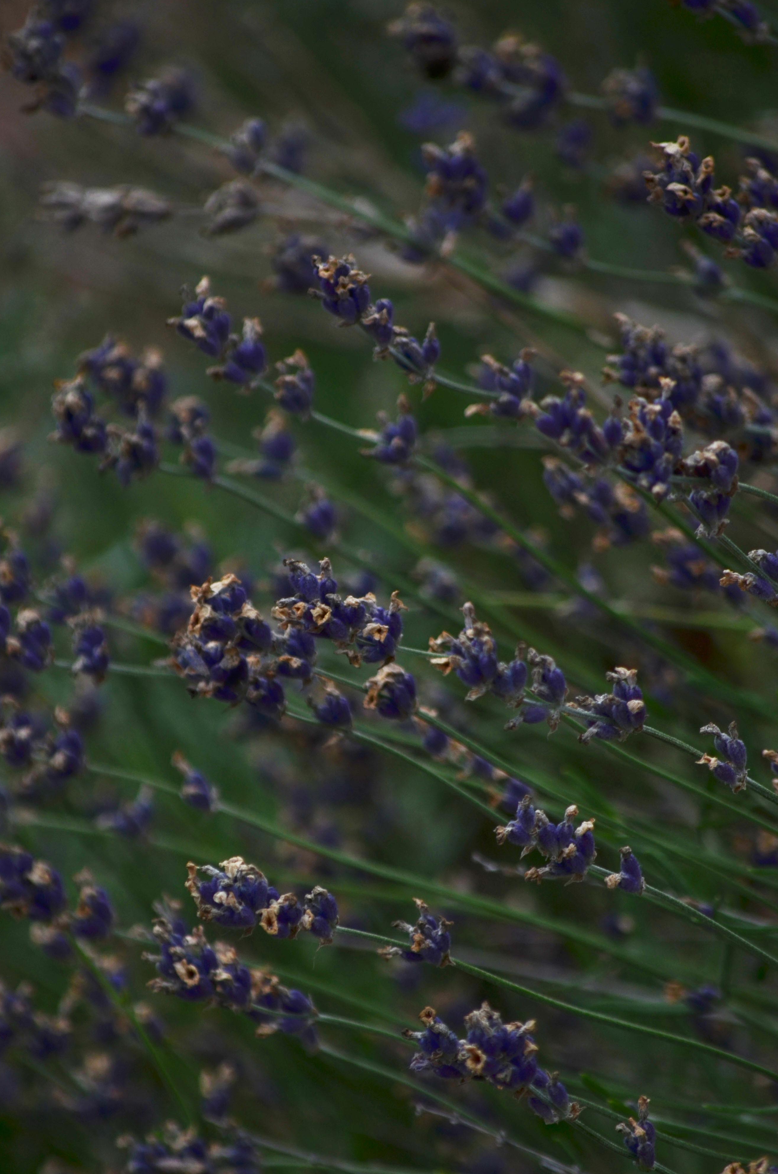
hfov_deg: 3.7
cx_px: 317
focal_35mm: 371
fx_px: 12081
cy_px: 663
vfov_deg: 5.6
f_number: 5.6
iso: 100
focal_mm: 200
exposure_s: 1/1600
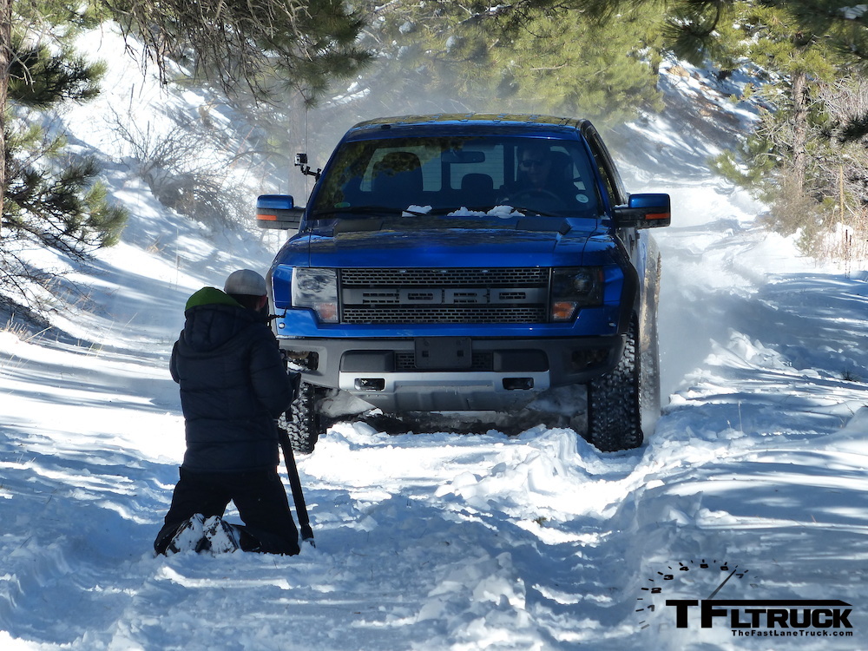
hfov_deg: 5.9
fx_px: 8475
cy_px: 326
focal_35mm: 338
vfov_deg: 4.4
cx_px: 434
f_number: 4
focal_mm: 60.8
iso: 160
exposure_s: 1/640
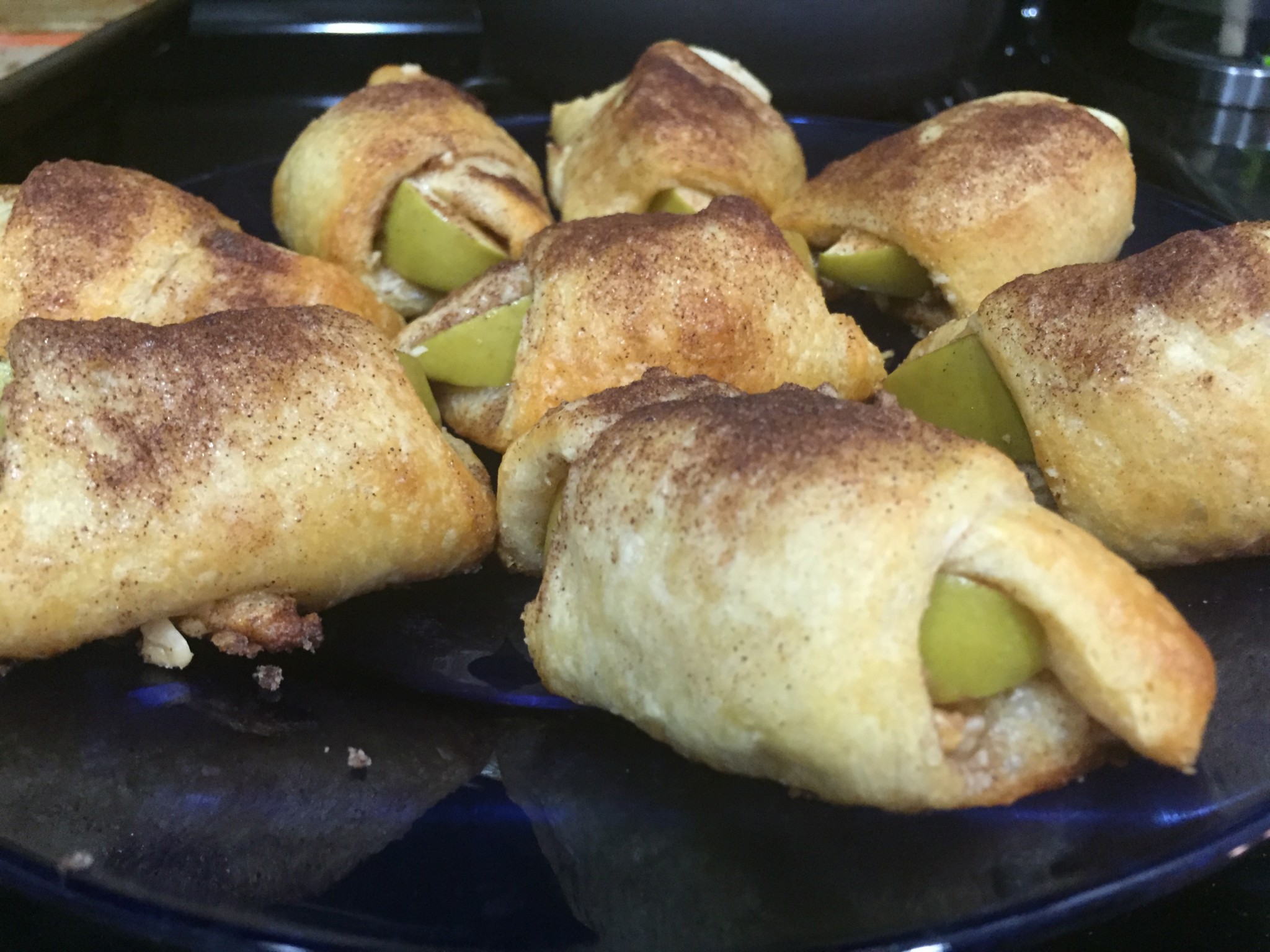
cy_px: 476
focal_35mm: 29
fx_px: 1064
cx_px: 635
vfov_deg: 48.2
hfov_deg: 61.7
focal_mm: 4.15
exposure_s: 1/15
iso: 250
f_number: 2.2
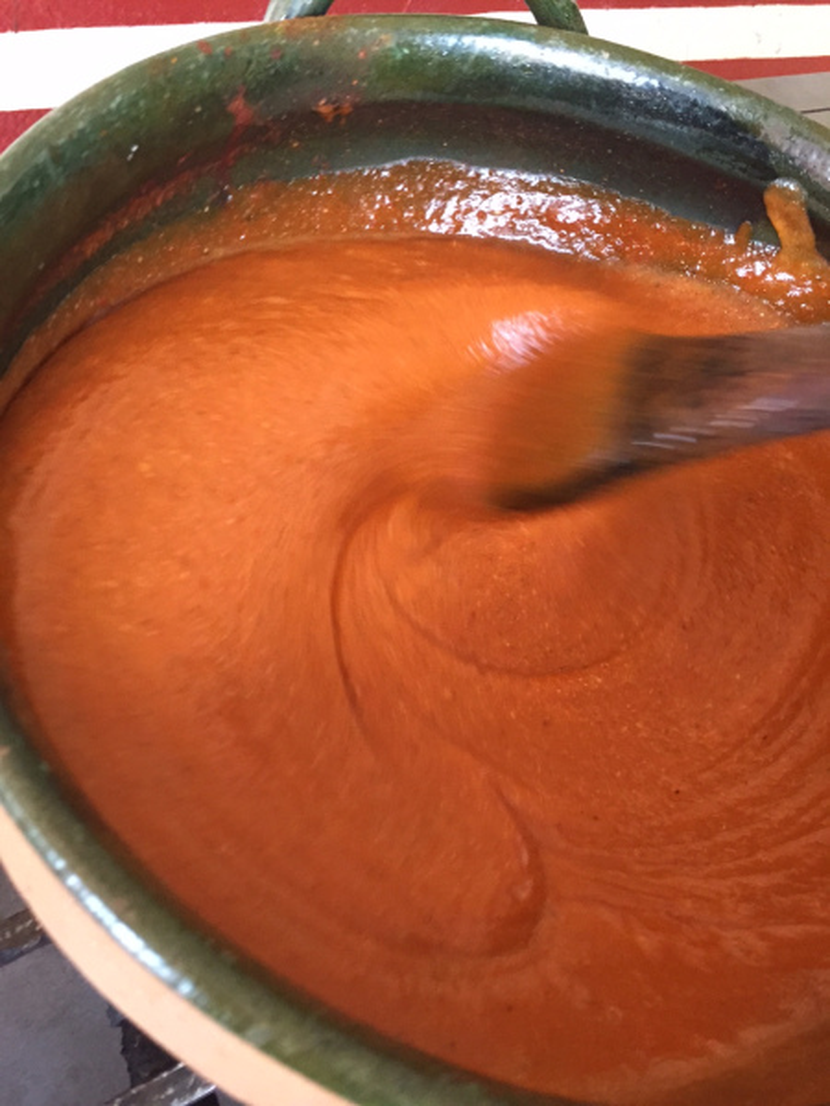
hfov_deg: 48.2
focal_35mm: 29
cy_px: 553
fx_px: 927
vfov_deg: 61.7
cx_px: 415
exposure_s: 1/30
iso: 250
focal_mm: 4.15
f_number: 2.2
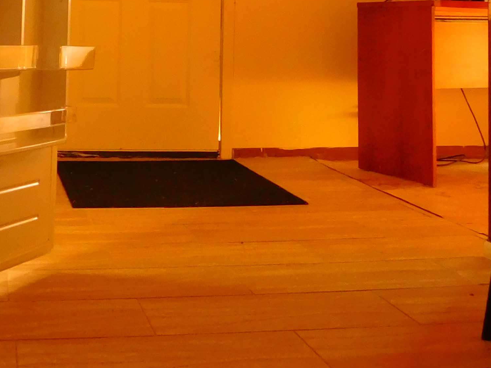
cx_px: 161
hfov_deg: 27.2
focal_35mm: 71
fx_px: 1007
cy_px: -52
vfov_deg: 19.7
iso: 280
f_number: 3
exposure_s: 1/30
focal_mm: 4
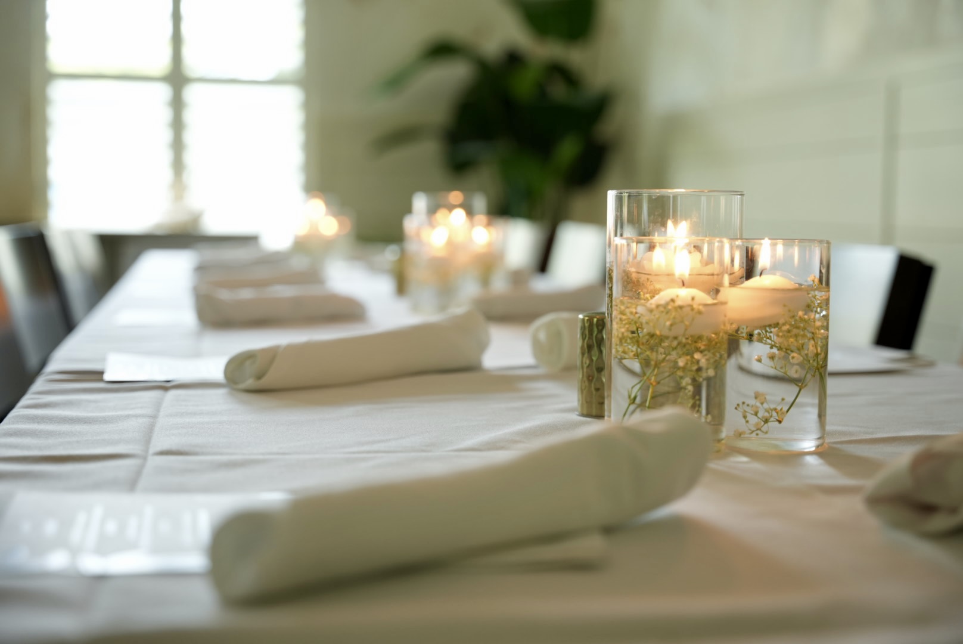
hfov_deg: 37.4
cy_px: 322
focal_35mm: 53
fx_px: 1421
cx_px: 482
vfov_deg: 25.5
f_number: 3.2
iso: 640
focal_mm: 53.1
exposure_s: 1/100
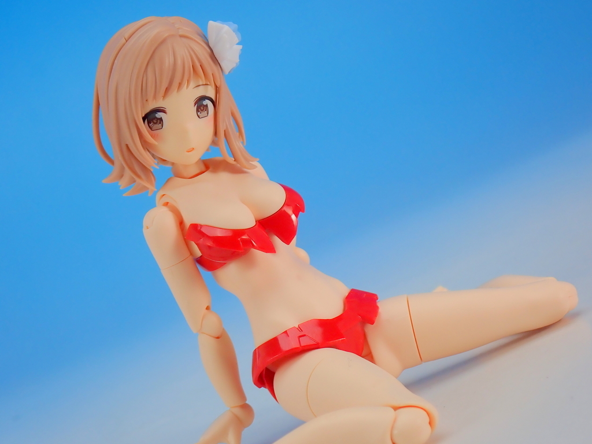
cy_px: 222
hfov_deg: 19.6
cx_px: 296
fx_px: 1710
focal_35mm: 100
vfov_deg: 14.8
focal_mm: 18
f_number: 4.9
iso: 100
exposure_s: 1/20
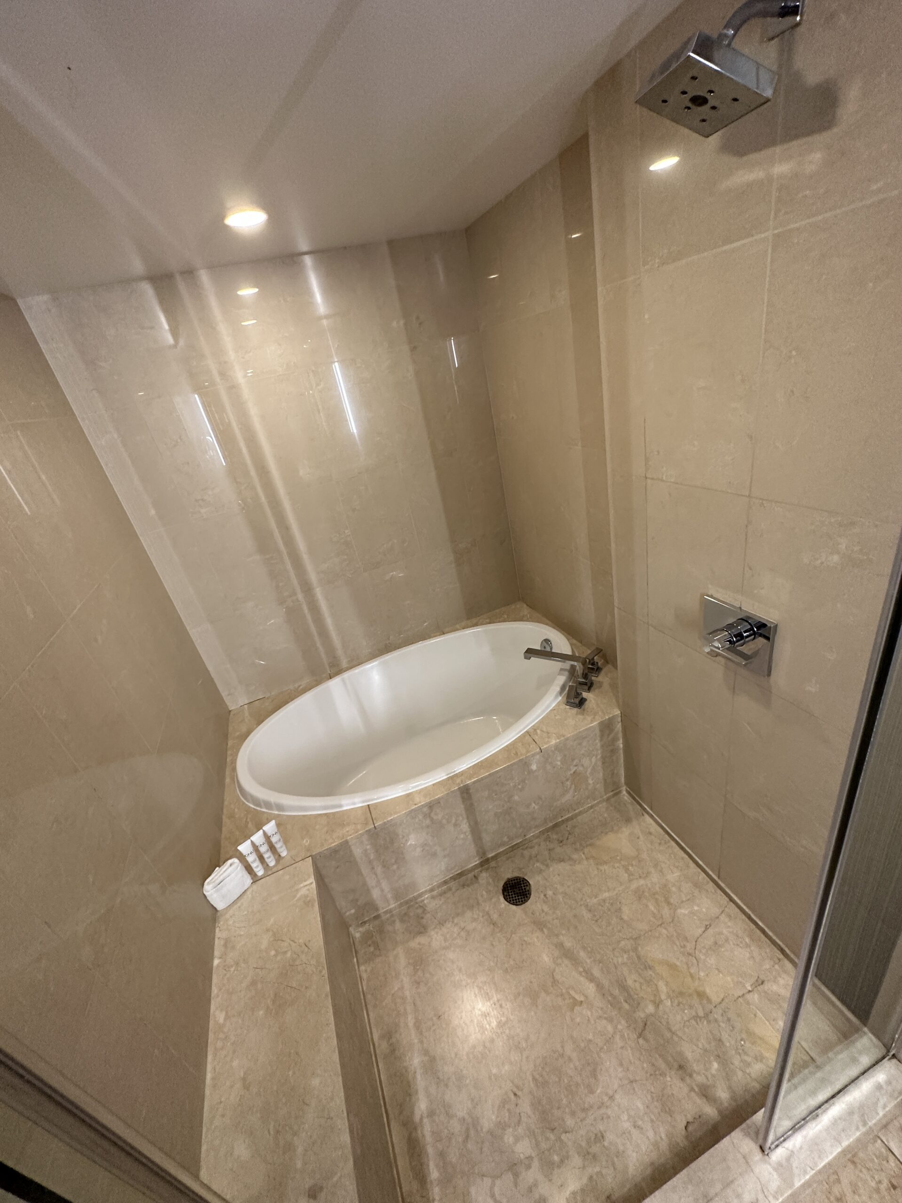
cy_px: 602
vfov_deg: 102.1
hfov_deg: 85.7
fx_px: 486
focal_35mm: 14
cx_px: 451
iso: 250
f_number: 2.2
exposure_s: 1/60
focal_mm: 2.22
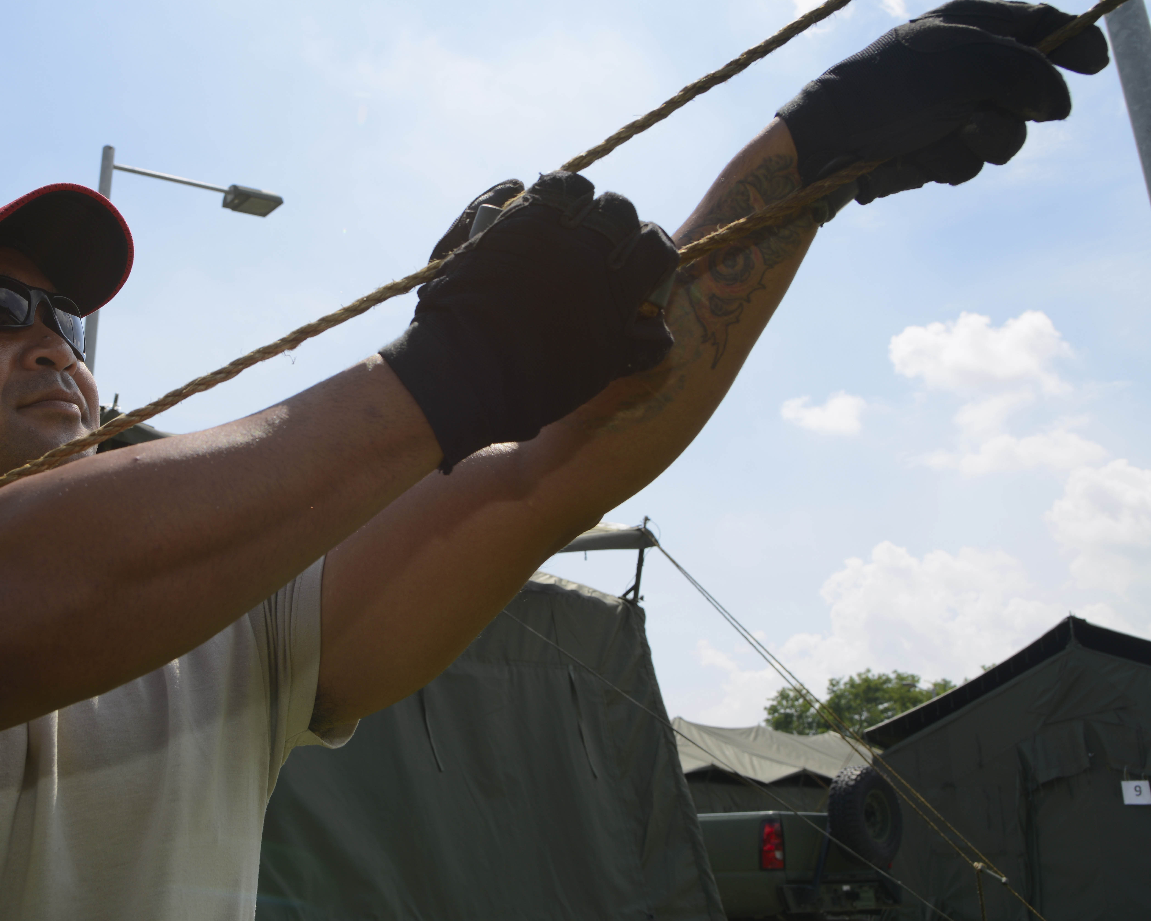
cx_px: 328
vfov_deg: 44.4
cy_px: 397
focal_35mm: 33
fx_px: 1124
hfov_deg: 52.5
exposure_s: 1/250
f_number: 9
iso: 100
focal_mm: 24
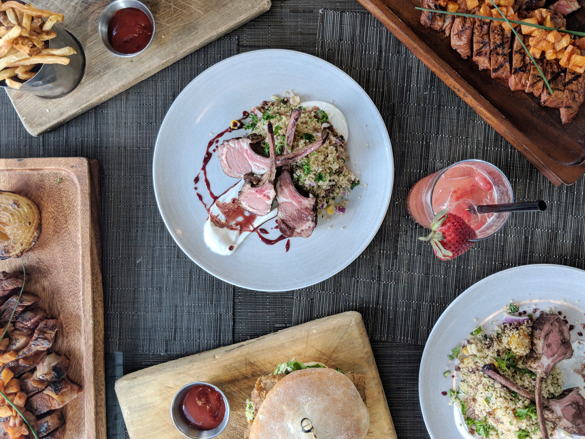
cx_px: 299
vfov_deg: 46.8
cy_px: 211
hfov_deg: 60.0
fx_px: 507
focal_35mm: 30
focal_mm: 4.44
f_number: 1.8
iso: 272
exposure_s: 1/120
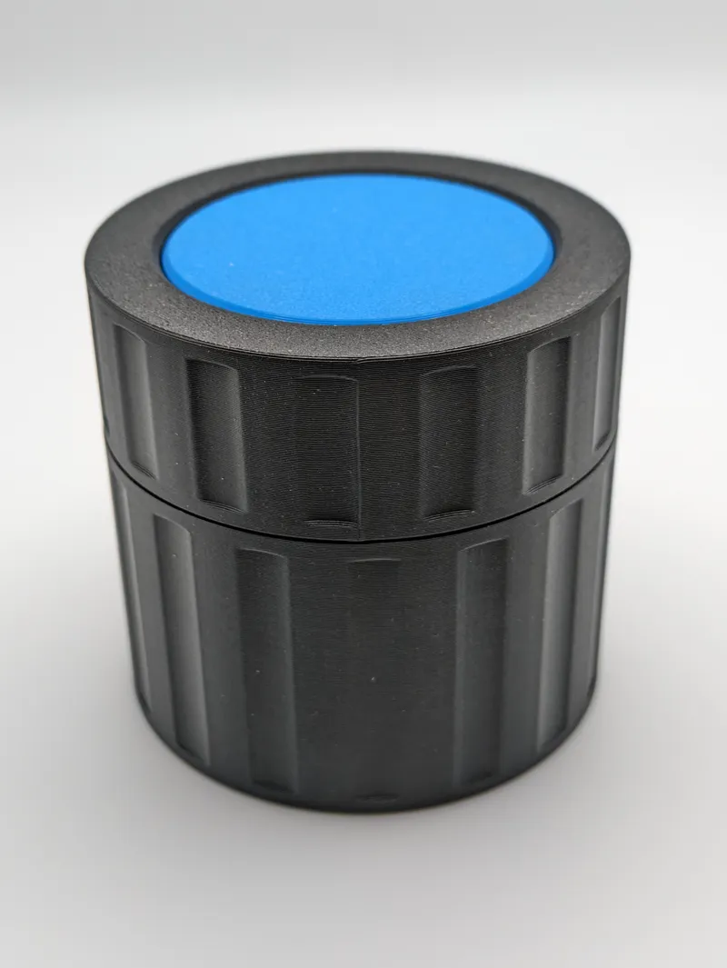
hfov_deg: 28.6
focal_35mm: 51
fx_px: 1427
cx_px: 364
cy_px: 484
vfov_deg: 37.5
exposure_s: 1/133
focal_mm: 5.43
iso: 43
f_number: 1.89
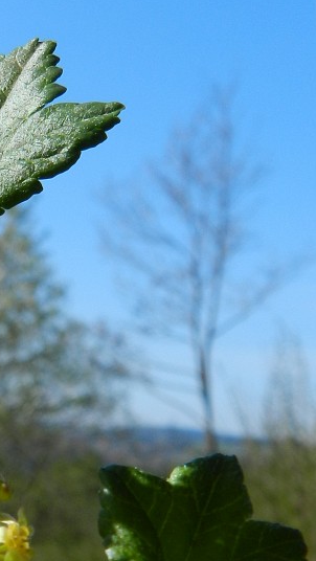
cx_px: -149
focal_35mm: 78
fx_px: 1160
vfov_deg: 26.7
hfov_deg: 14.5
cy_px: 437
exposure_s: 1/800
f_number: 4.5
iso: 160
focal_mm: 5.6
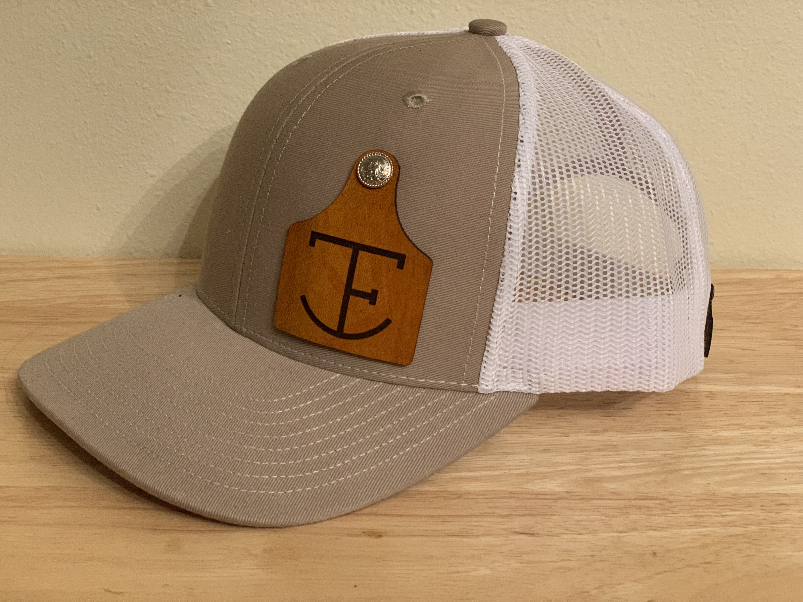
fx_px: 1206
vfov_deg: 28.0
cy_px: 301
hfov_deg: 36.8
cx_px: 402
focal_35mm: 52
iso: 320
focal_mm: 6
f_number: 2.4
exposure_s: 1/40
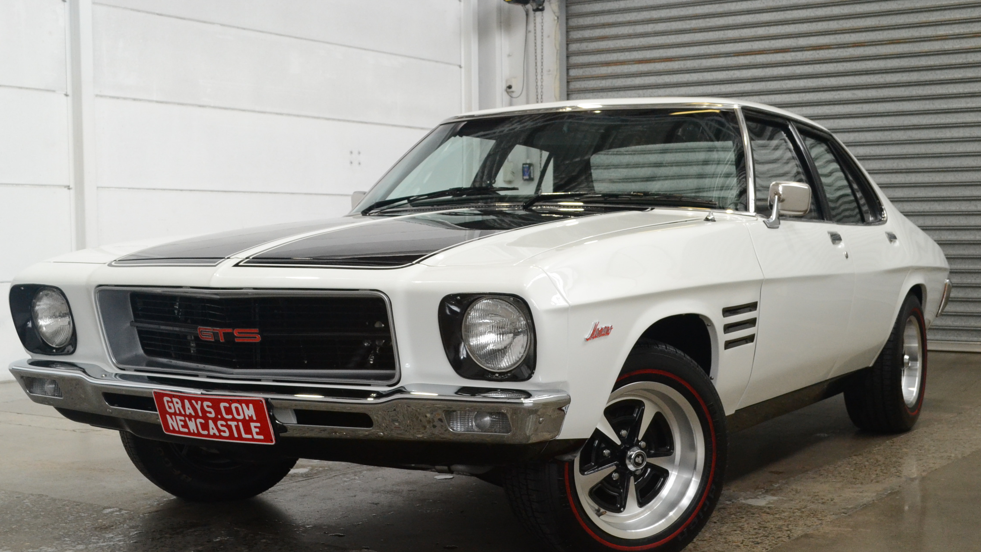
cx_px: 487
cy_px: 316
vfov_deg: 23.5
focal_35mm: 51
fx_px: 1327
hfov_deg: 40.6
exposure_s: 1/200
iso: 1600
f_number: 7.1
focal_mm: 32
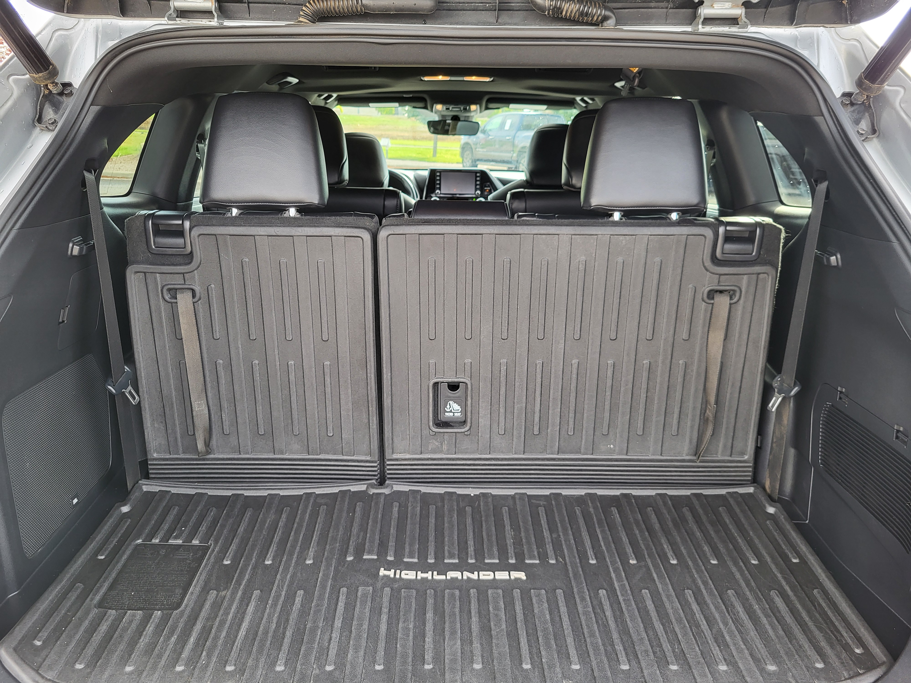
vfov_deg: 53.1
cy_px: 342
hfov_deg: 67.3
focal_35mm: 26
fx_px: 684
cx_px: 456
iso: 80
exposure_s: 1/120
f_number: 1.8
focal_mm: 5.4
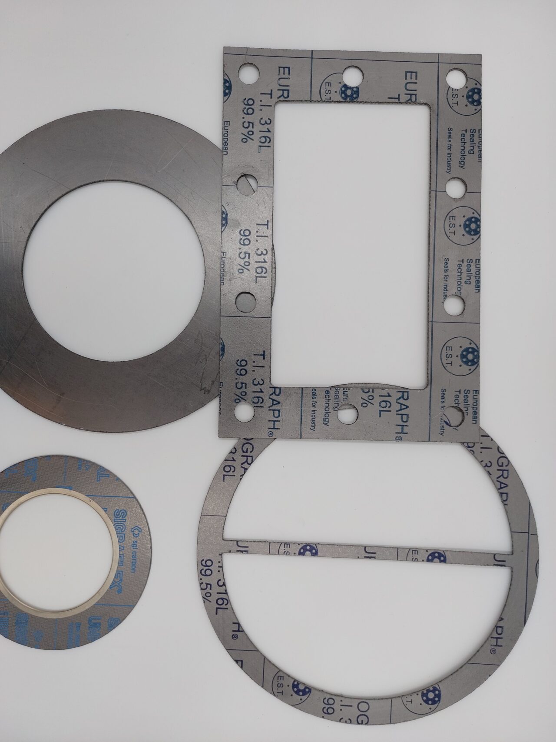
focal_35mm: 24
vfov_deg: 71.6
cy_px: 371
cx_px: 278
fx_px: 514
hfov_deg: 56.8
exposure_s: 1/100
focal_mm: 5.23
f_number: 1.8
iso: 32
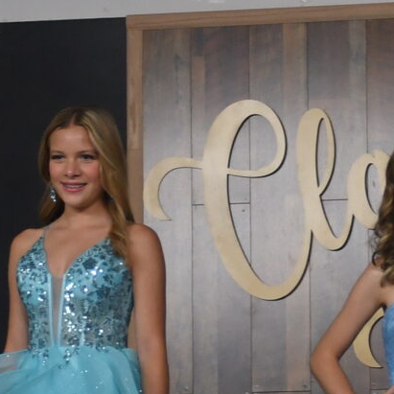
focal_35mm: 254
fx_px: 3271
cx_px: 372
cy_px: 282
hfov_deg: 6.9
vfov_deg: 6.9
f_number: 4
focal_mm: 32
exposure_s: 1/25
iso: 800
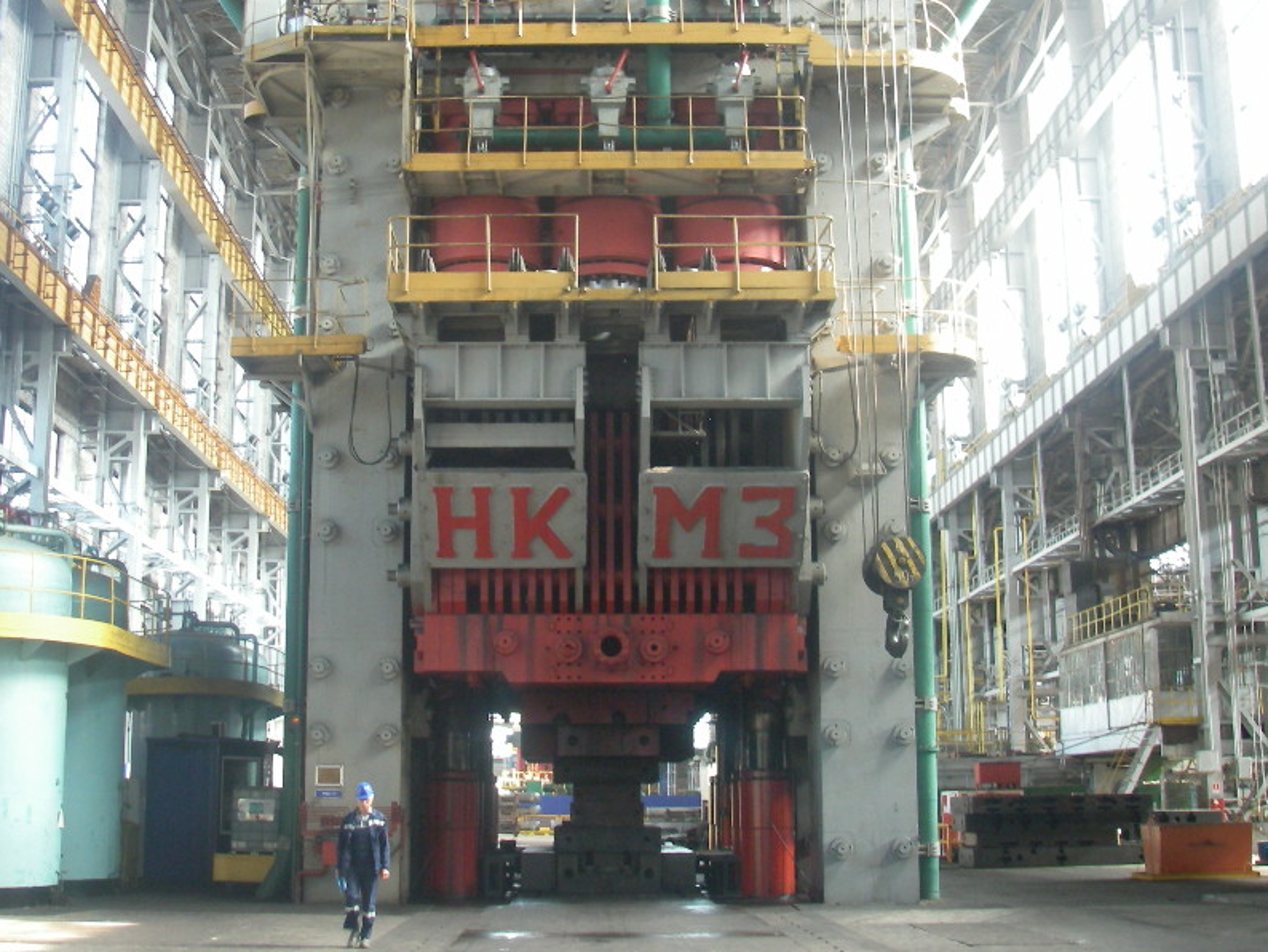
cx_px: 545
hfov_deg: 38.8
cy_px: 364
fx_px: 1795
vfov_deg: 29.6
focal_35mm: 49
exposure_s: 1/20
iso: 200
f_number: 3.3
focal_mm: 6.3
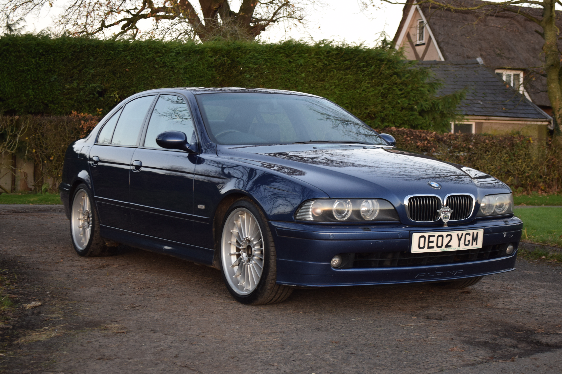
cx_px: 281
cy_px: 187
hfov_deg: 33.4
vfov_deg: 22.6
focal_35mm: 60
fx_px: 937
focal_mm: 40
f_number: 5.3
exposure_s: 1/60
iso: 400
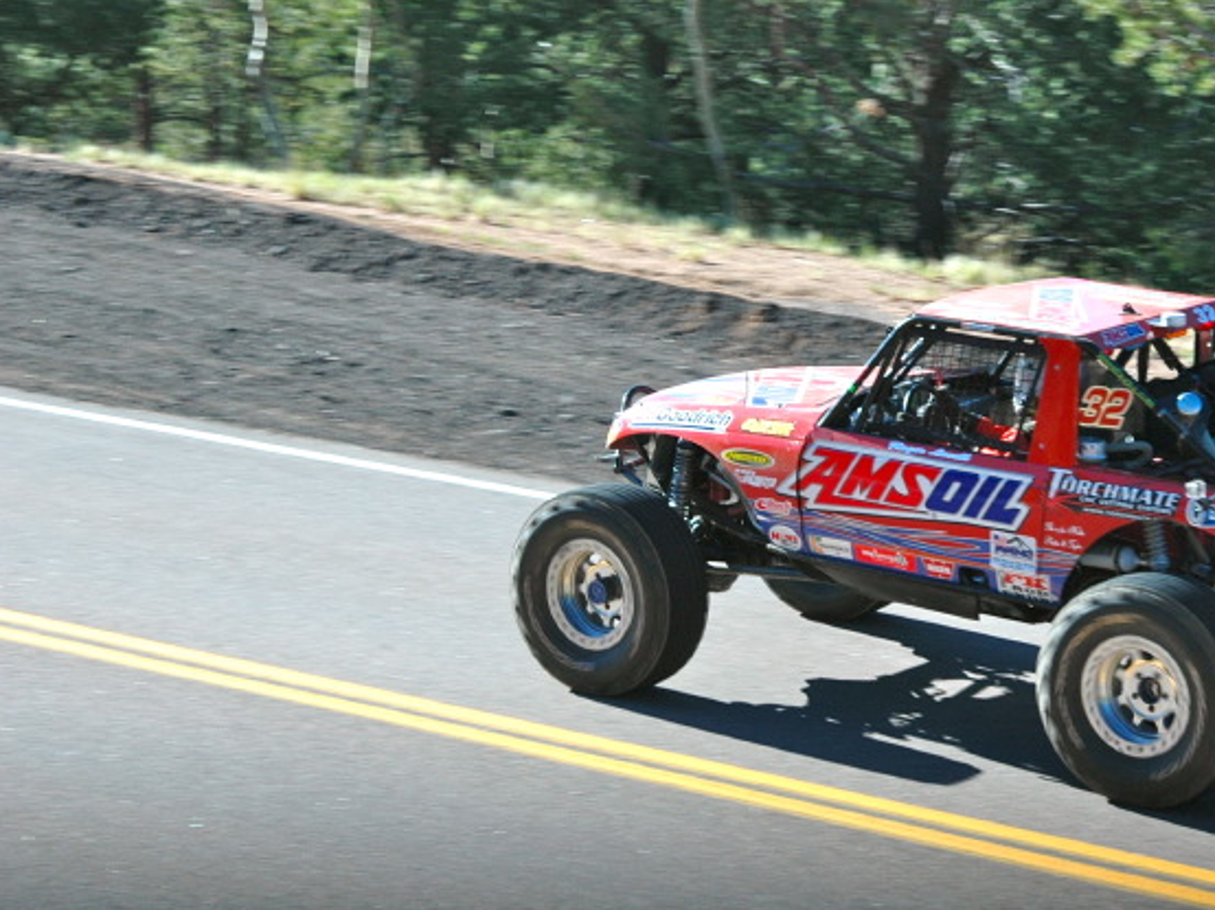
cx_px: 860
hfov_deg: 18.8
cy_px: 424
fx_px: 3649
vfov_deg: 14.2
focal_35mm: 104
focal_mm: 50
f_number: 8
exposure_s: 1/250
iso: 200
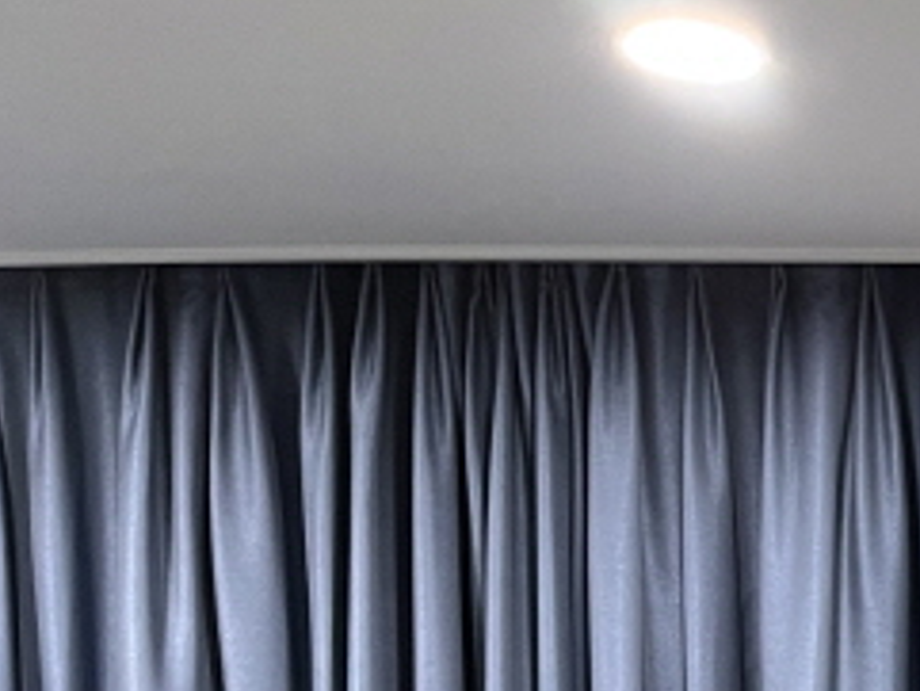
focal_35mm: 97
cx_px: 1699
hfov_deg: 16.6
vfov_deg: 13.8
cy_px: 1193
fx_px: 2579
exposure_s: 1/60
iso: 125
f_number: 1.6
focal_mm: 5.1
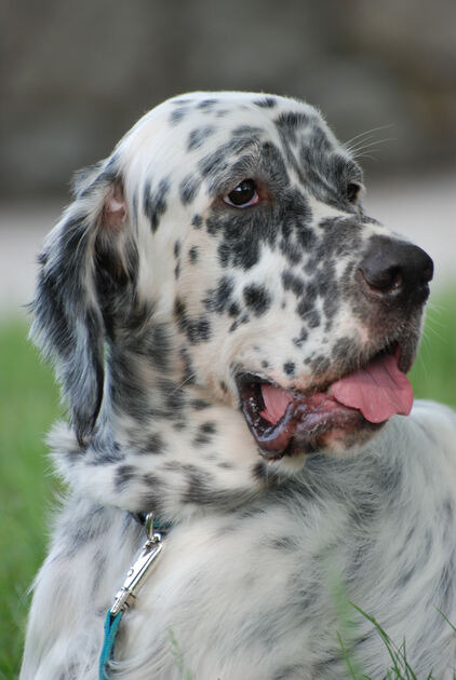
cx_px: 228
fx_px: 8521
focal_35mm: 450
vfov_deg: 4.6
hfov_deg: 3.1
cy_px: 340
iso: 400
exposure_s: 1/250
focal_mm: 300
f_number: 5.6
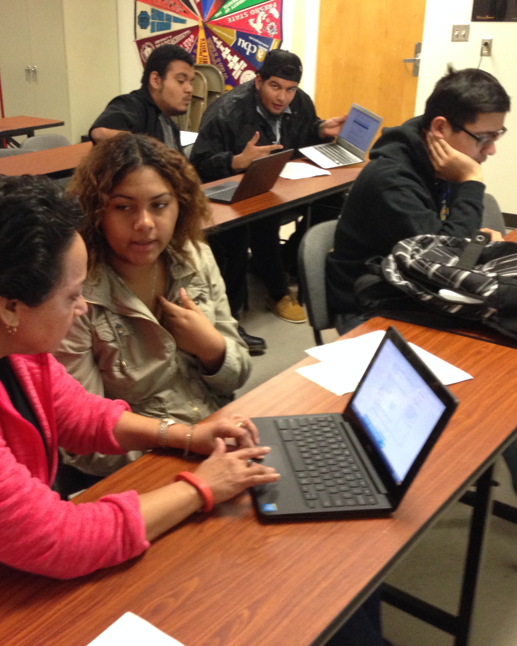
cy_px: 323
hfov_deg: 34.6
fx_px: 822
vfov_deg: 42.9
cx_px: 175
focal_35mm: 43
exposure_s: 1/20
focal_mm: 4.12
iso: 250
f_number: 2.4
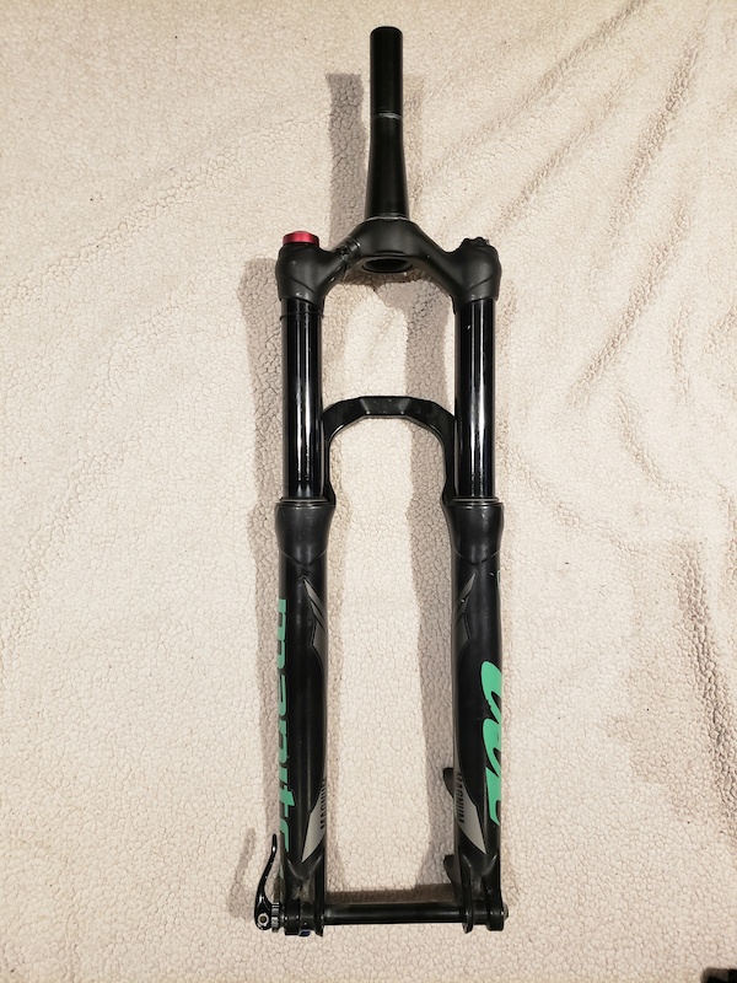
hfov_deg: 53.1
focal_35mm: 26
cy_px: 492
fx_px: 738
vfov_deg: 67.3
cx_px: 368
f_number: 1.5
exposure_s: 1/60
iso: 250
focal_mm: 4.3
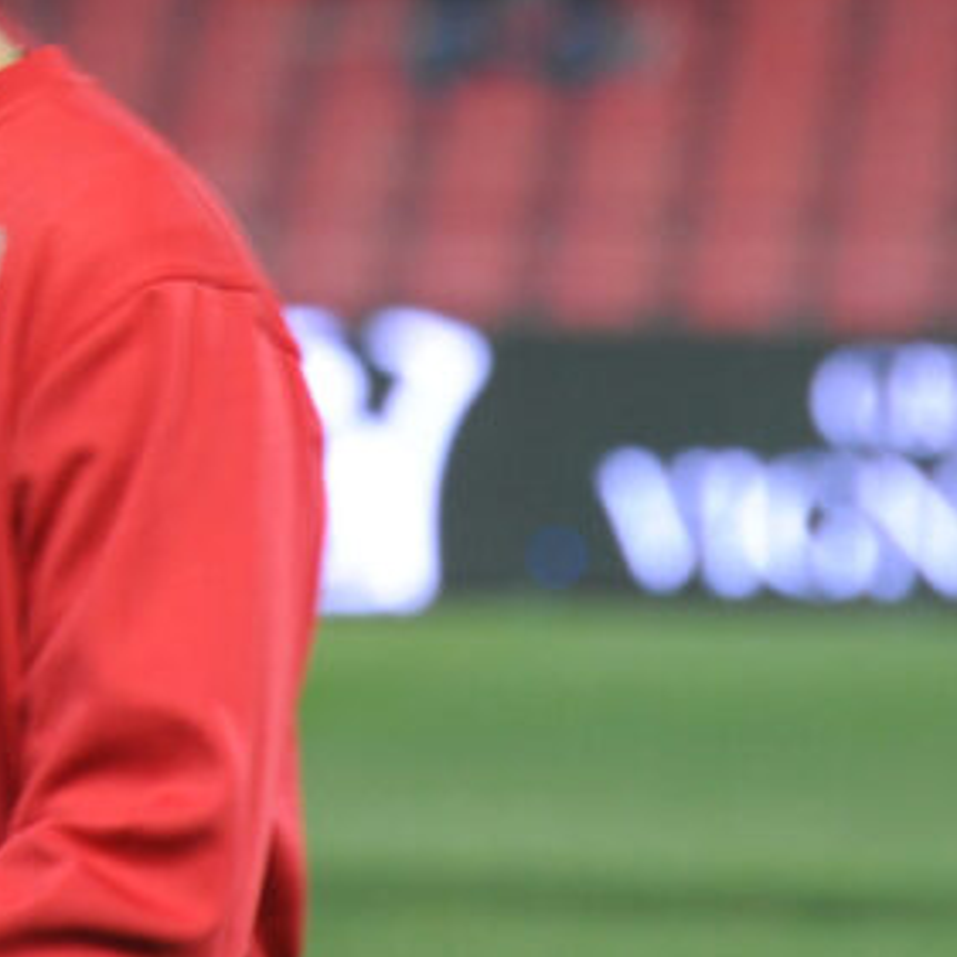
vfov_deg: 2.7
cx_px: -347
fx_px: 20425
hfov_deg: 2.7
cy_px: 41
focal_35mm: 653
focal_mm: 180
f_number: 5.6
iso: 560
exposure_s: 1/60
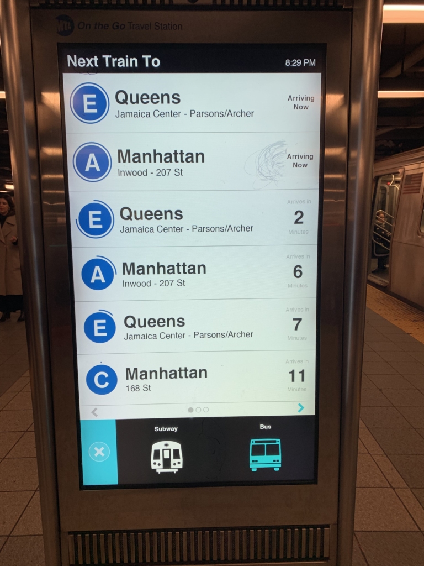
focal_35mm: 26
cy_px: 283
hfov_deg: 53.1
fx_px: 425
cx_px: 212
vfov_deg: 67.3
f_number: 1.8
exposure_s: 1/122
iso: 32
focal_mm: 4.25
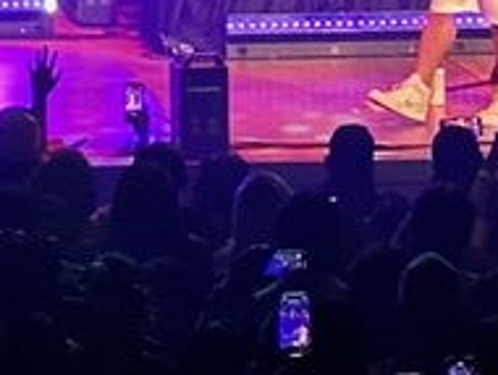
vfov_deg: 4.8
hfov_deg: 6.5
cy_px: -354
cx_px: 440
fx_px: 4365
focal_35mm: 303
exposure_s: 1/40
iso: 400
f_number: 1.78
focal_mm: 6.86
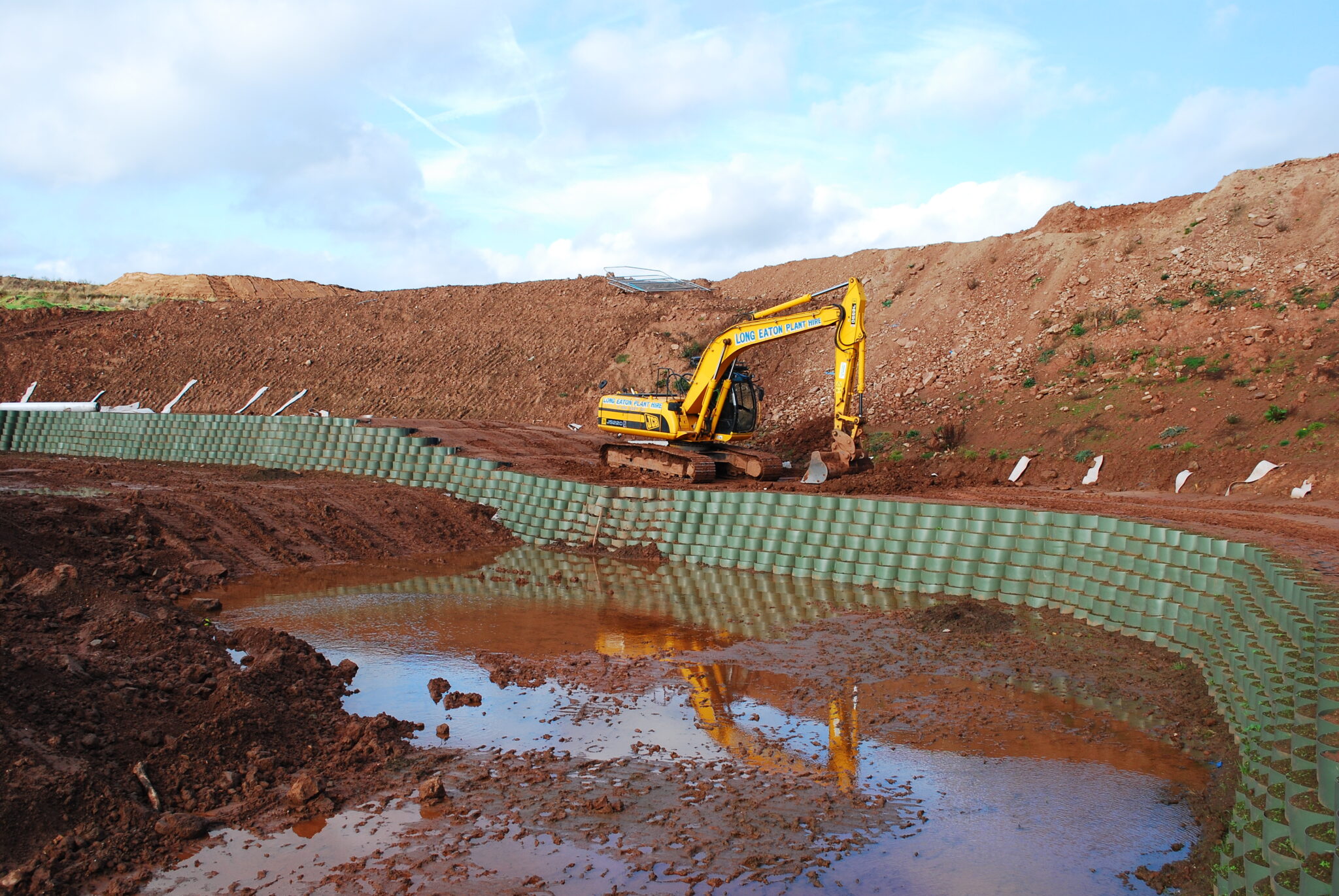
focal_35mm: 36
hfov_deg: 53.1
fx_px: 1341
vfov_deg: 37.0
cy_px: 448
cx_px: 670
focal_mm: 24
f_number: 8
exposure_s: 1/250
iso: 200
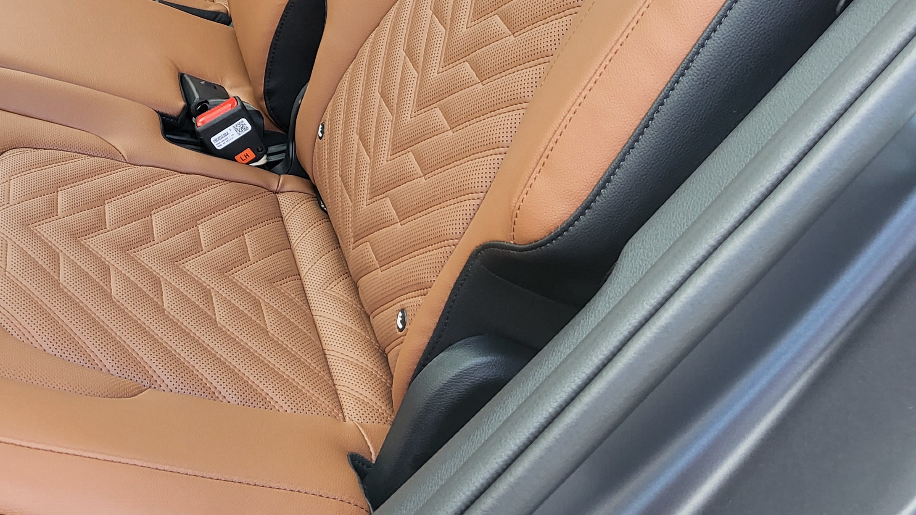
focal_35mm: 52
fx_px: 1263
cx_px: 94
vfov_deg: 21.9
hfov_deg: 37.3
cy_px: -45
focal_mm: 5.4
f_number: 1.8
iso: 80
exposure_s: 1/120
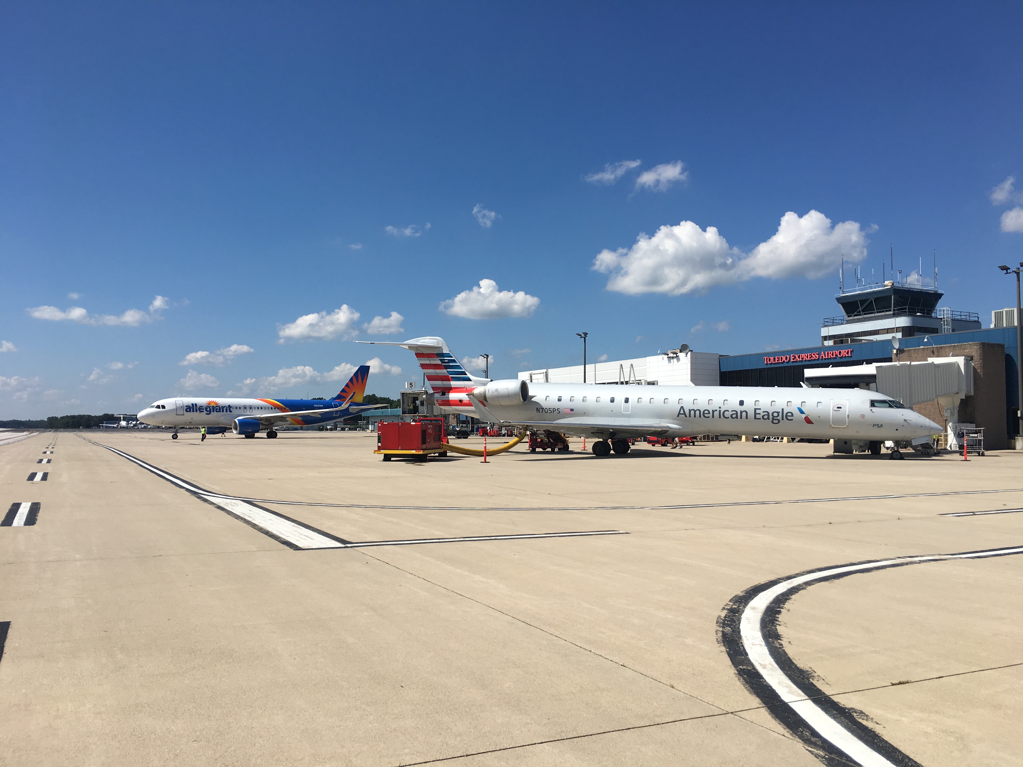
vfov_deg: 48.2
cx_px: 512
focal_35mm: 29
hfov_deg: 61.7
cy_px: 384
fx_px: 857
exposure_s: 1/2849
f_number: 2.2
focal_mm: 4.15
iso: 25
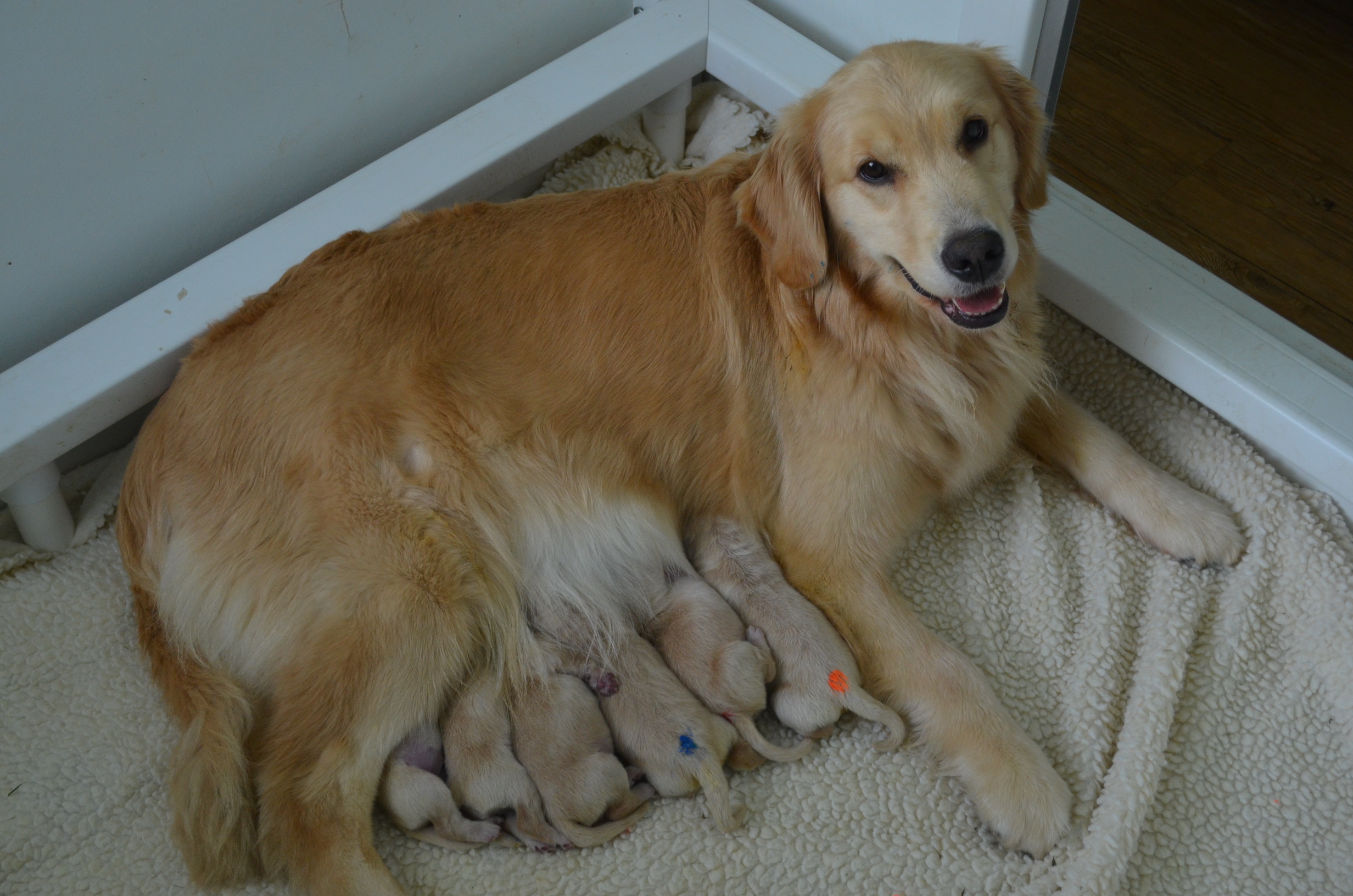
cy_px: 448
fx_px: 1800
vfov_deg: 28.0
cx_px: 676
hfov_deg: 41.2
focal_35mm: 48
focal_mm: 32
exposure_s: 1/40
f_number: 4.8
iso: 800
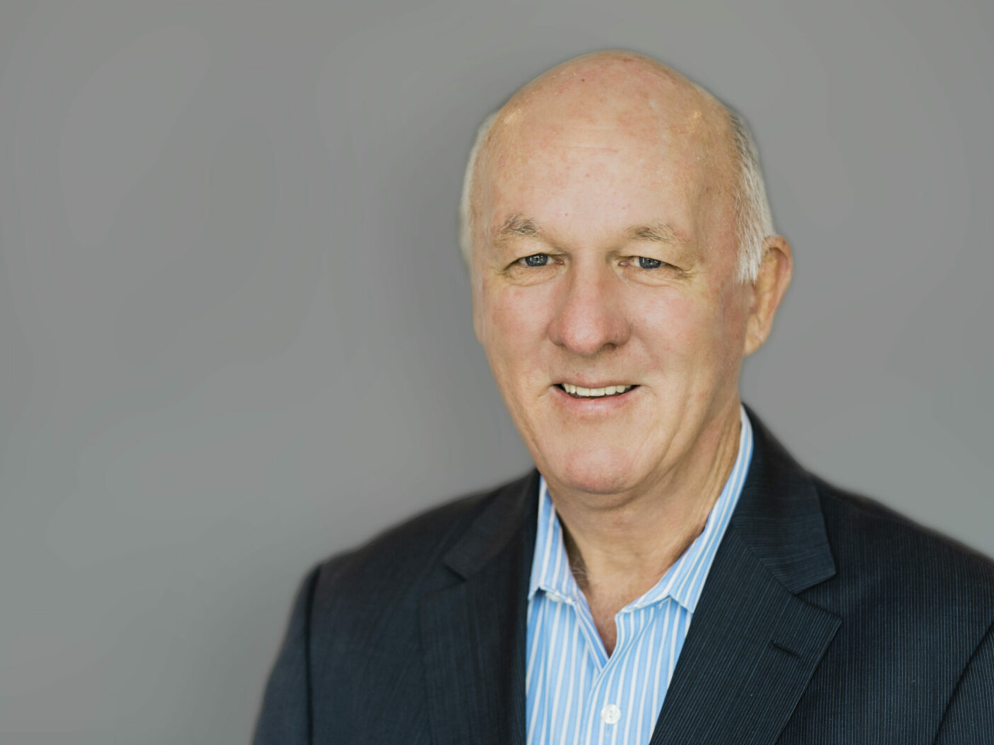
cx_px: 470
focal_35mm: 93
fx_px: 2670
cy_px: 371
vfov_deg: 15.9
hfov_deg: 21.1
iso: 640
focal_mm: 85
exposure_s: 1/800
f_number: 2.8
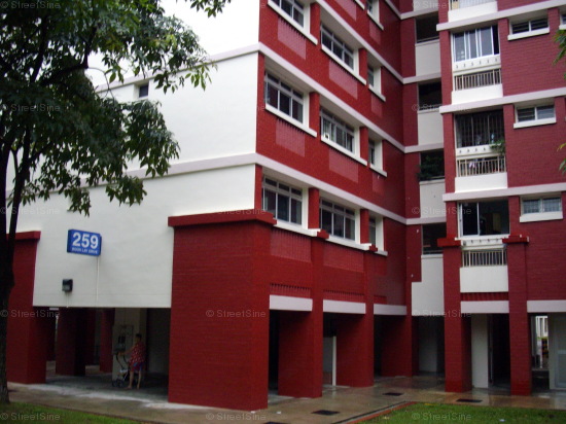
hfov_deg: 50.2
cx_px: 283
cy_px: 212
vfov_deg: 38.6
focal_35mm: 37
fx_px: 605
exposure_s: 1/50
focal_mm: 6.2
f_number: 2.8
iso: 229
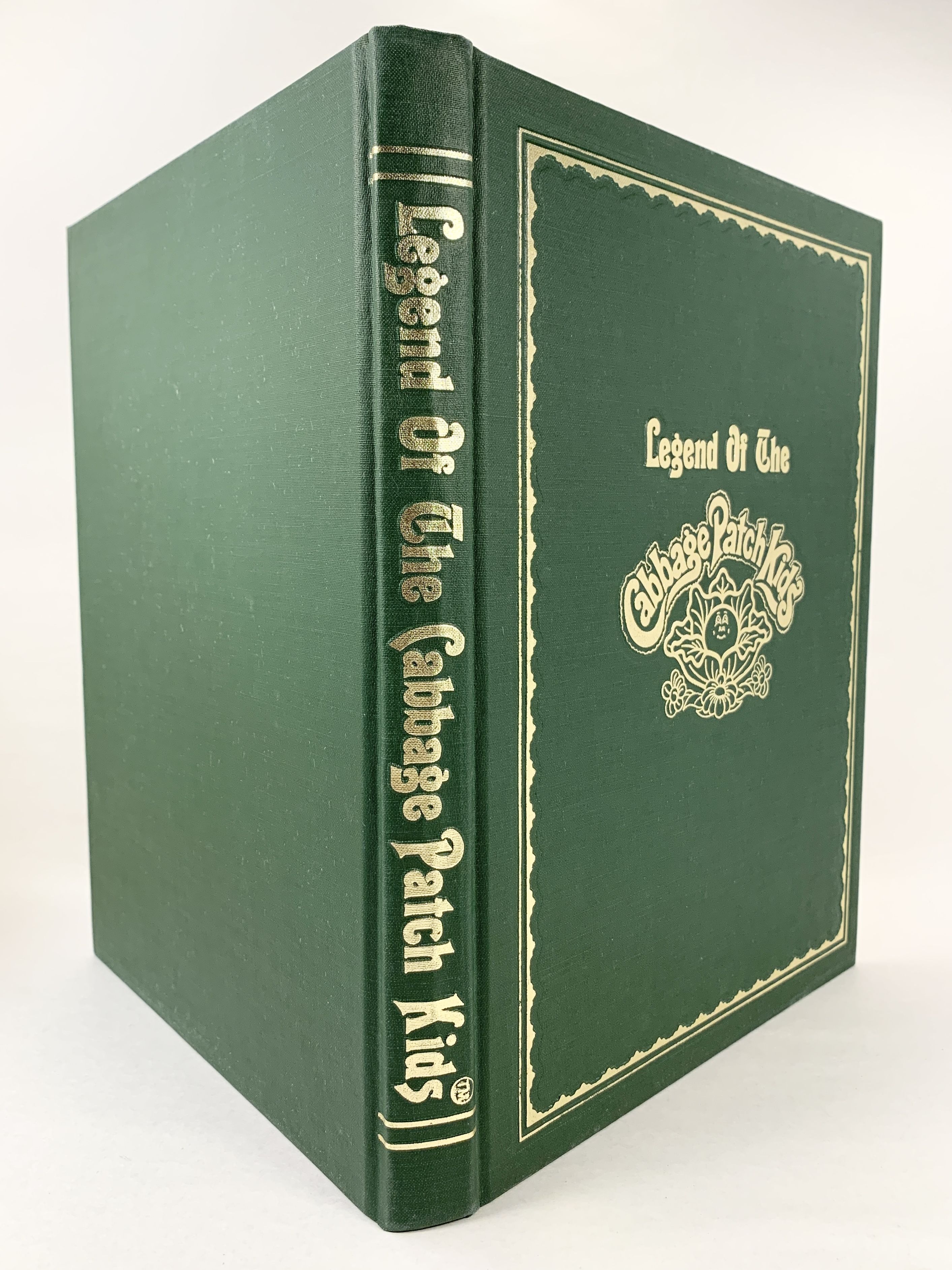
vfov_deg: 67.3
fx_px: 953
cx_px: 476
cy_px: 635
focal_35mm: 26
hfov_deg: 53.1
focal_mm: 4.25
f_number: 1.8
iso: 100
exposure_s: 1/120
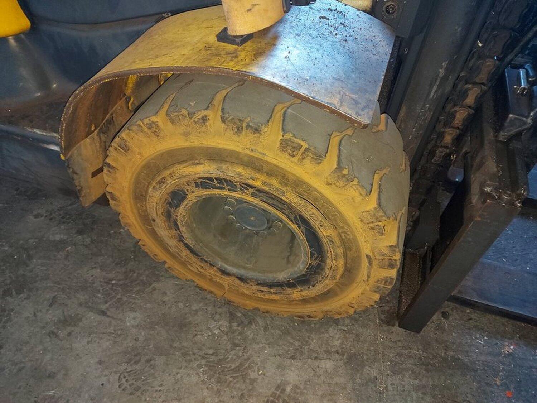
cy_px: 202
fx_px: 372
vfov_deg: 56.8
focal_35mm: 24
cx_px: 268
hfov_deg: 71.6
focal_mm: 5.23
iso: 320
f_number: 1.8
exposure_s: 1/25
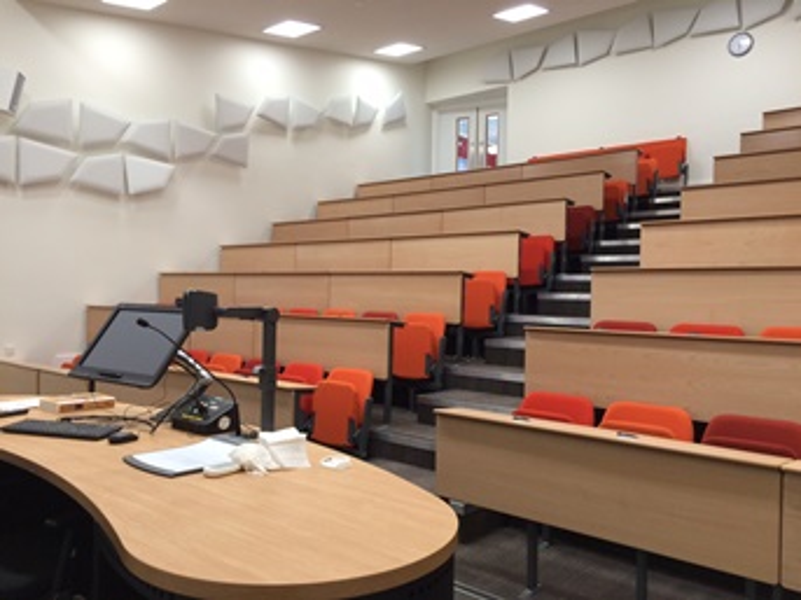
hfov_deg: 61.7
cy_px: 300
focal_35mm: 29
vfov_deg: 48.2
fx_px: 671
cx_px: 400
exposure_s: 1/33
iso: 80
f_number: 2.2
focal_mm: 4.15
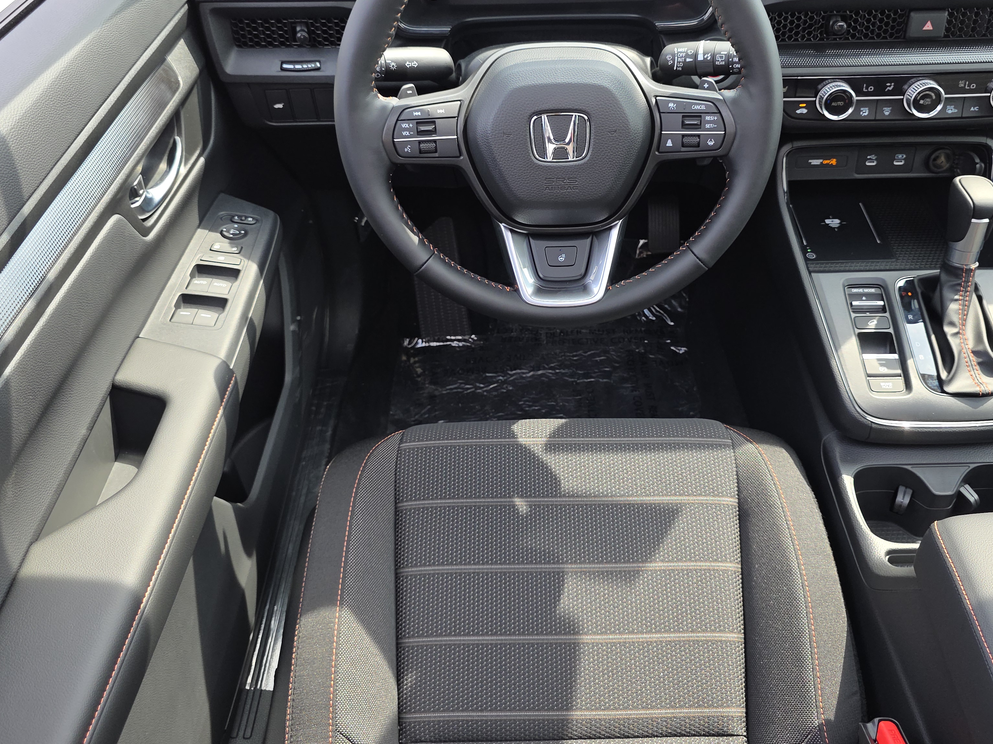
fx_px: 861
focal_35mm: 30
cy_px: 297
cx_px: 544
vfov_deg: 46.5
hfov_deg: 59.9
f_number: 1.7
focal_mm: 6.3
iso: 50
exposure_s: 1/359
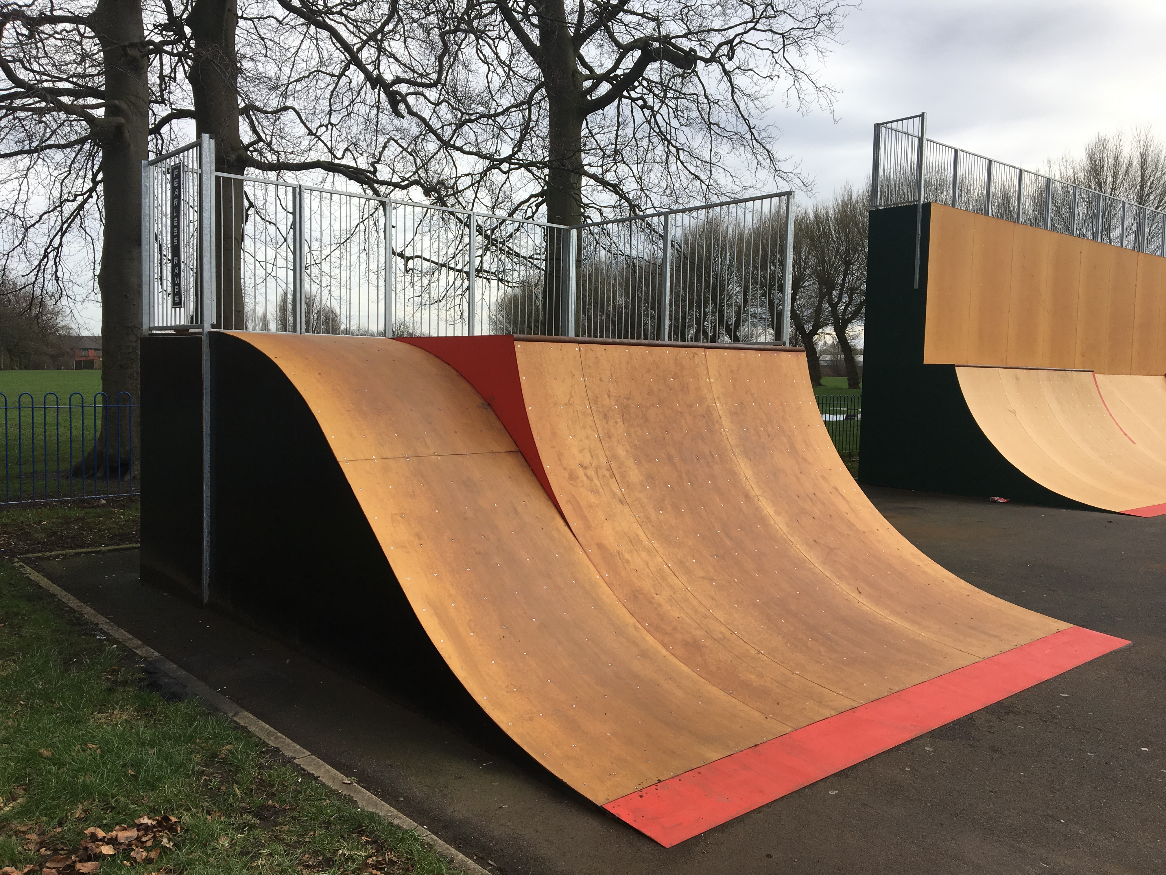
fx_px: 977
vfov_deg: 48.2
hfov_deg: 61.7
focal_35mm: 29
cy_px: 438
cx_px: 583
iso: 25
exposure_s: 1/1166
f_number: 2.2
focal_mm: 4.15
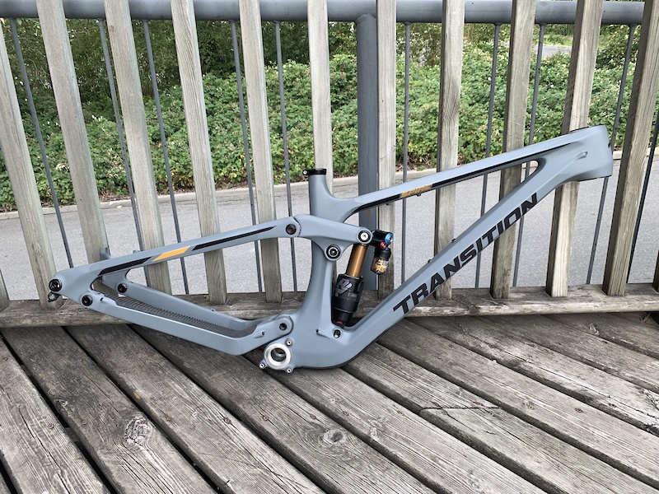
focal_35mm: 26
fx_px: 495
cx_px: 330
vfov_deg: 53.1
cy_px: 247
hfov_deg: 67.3
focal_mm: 4.25
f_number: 1.8
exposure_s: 1/129
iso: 25
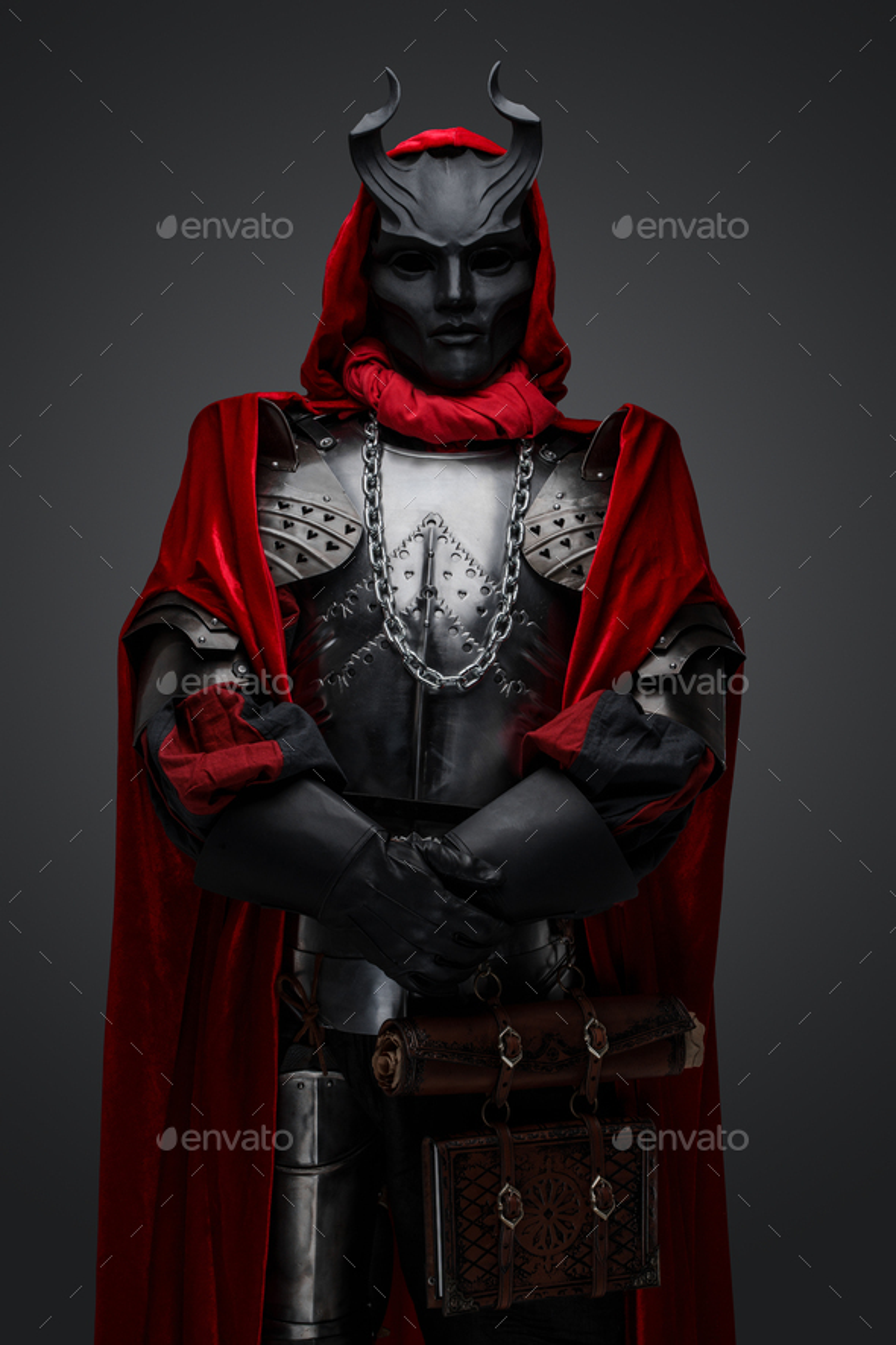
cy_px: 672
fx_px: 2426
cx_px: 448
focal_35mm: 65
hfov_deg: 20.9
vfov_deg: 31.0
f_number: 8
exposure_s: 1/160
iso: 160
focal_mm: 65
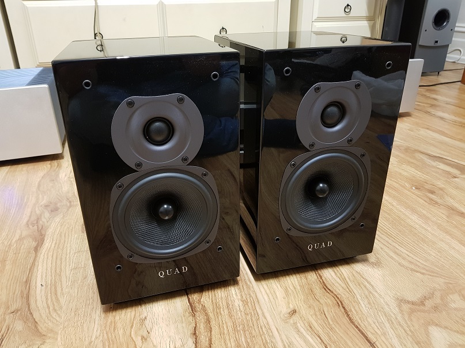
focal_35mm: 26
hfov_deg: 67.3
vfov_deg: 53.1
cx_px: 232
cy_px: 174
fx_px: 349
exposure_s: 1/12
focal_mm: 4.2
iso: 200
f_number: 1.7
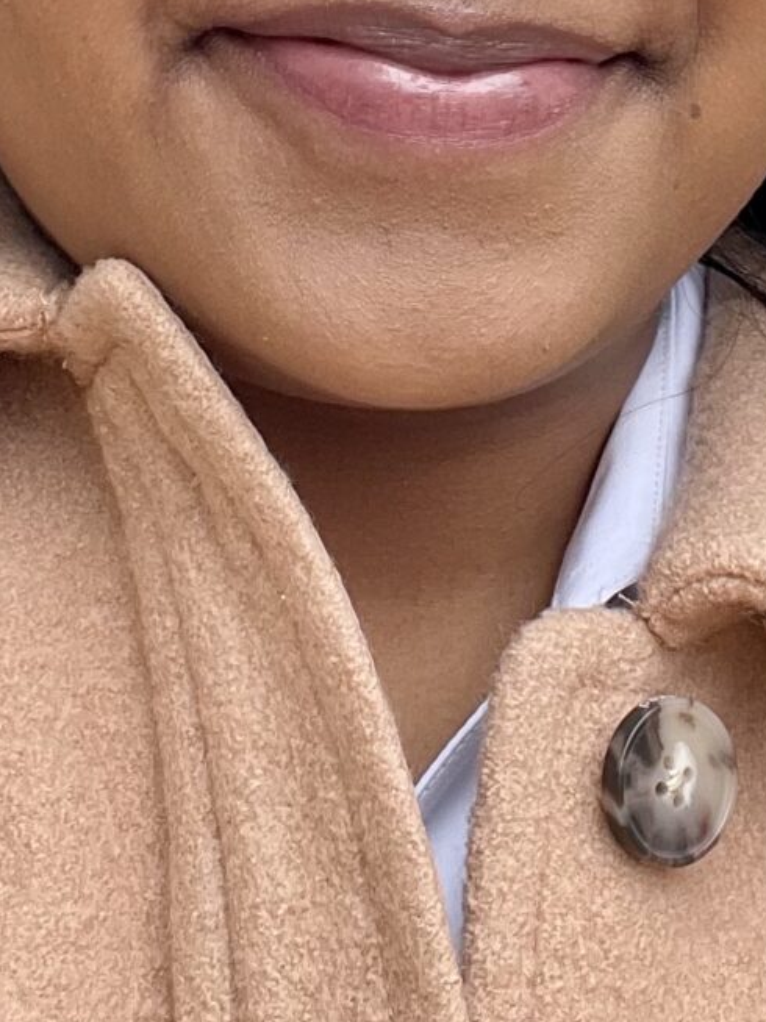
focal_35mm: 94
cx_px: 438
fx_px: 2775
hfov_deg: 15.7
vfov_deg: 20.4
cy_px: 63
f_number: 2.2
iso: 32
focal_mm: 2.71
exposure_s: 1/121
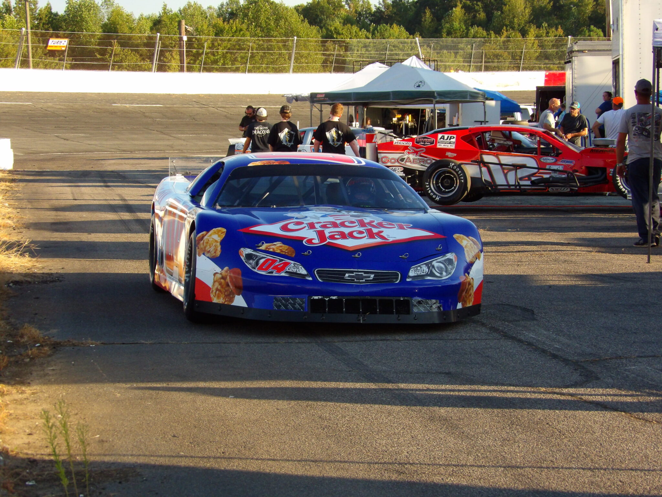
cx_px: 331
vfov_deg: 14.5
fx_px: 1951
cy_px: 248
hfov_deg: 19.3
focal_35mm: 102
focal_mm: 18.2
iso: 254
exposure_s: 1/600
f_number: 4.2
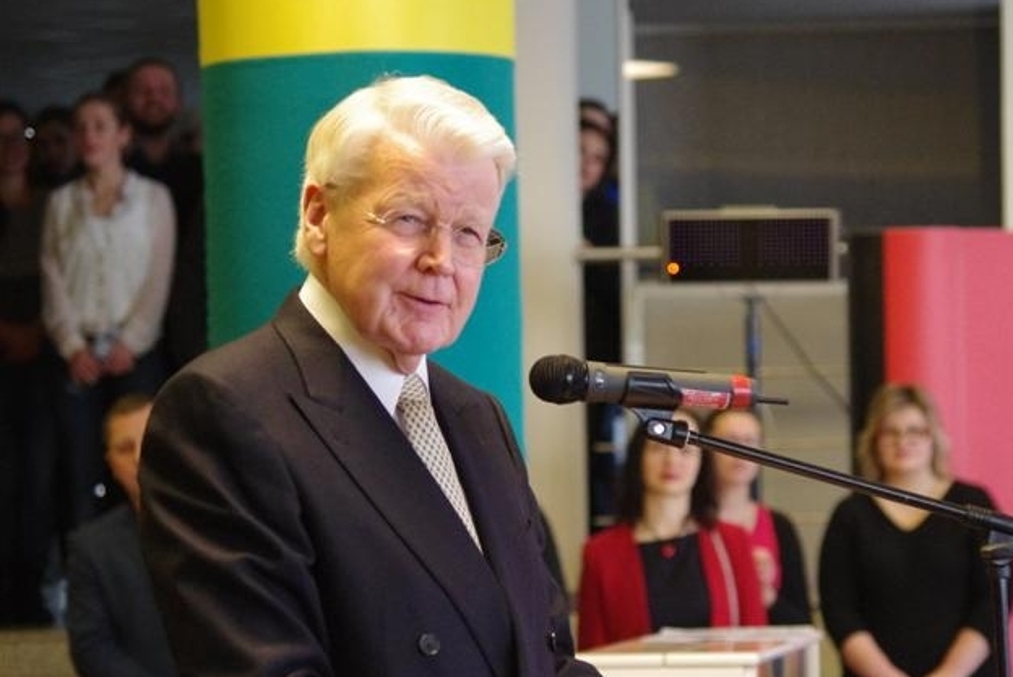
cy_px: 338
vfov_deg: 10.4
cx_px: 506
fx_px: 3717
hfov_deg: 15.5
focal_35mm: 132
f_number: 5
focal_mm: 87.5
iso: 3200
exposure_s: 1/125
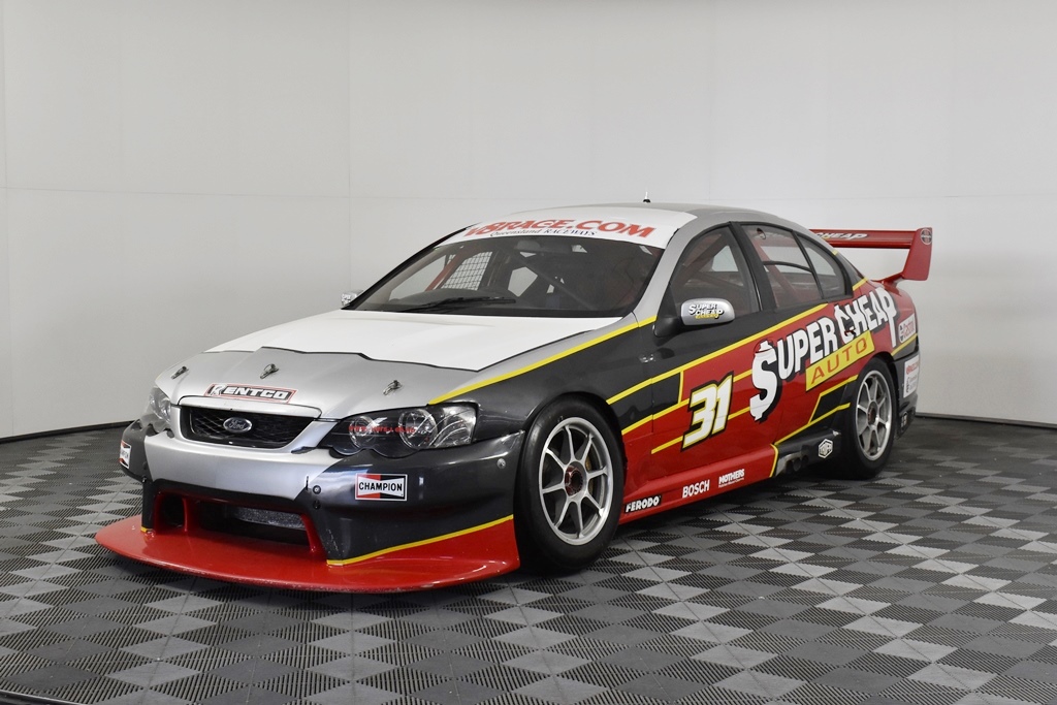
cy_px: 352
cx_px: 528
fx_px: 1498
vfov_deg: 26.5
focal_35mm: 51
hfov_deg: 38.9
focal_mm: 34
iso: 1600
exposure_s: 1/320
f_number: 9
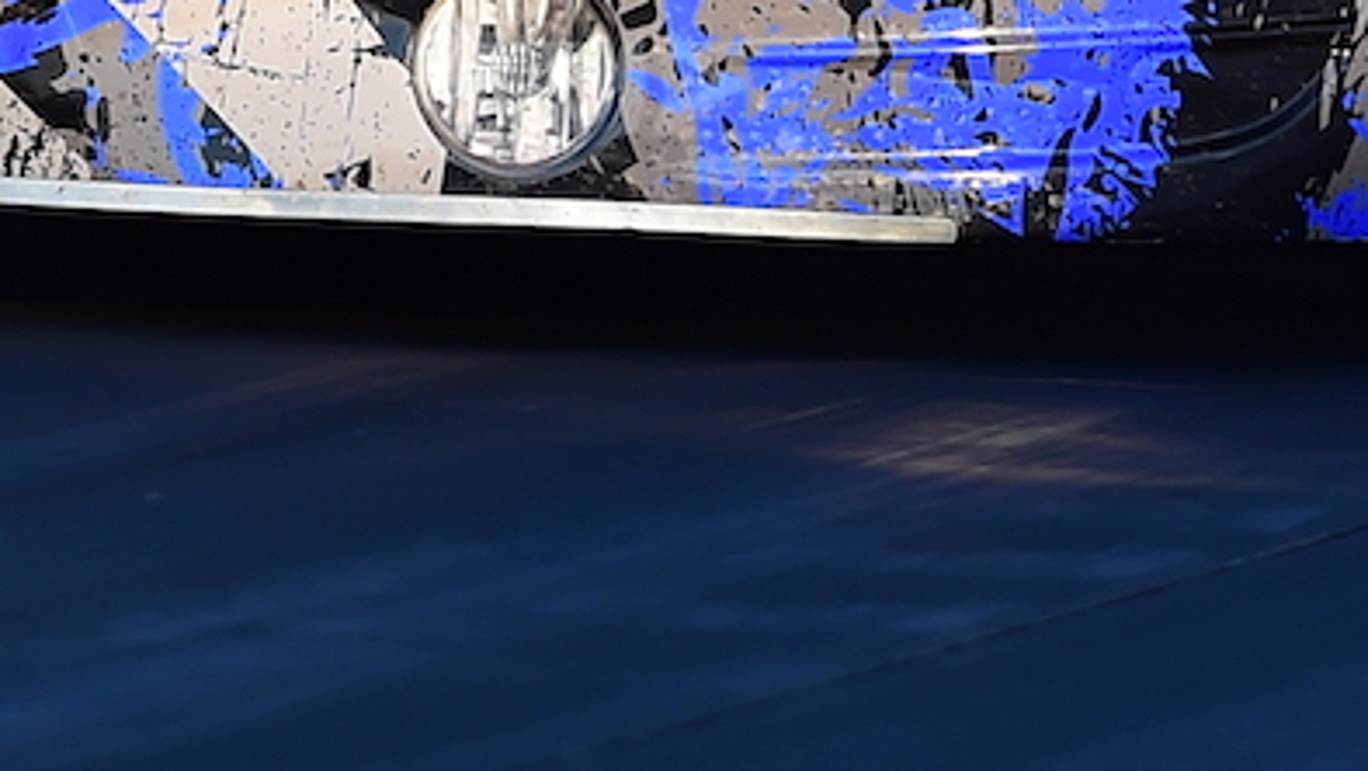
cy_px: -901
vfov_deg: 0.8
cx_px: 955
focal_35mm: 1595
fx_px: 57880
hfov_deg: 1.4
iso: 250
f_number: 3.2
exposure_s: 1/400
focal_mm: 300
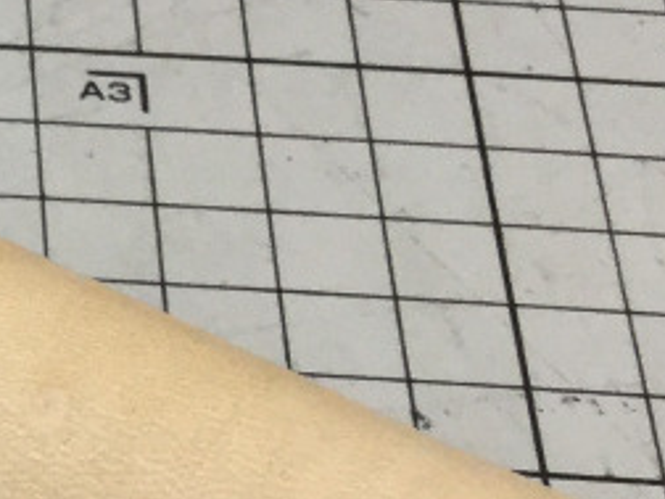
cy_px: 723
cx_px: -823
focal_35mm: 177
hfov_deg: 10.0
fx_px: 3400
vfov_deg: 8.2
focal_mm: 3.3
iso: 50
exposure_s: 1/30
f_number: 2.4
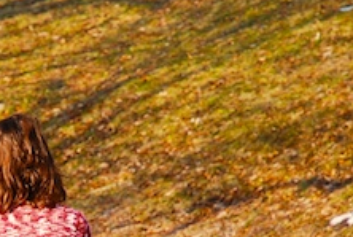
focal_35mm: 378
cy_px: 320
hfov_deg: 5.4
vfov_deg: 3.6
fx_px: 3714
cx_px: 41
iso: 100
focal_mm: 70
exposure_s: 1/200
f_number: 4.5
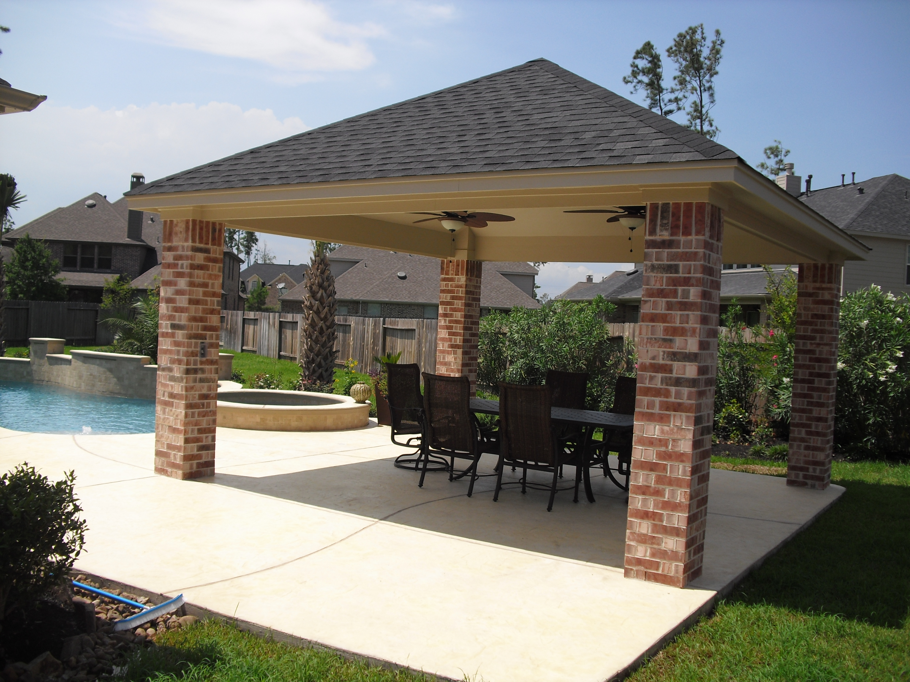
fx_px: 946
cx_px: 455
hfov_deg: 51.4
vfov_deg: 39.7
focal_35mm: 36
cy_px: 341
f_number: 7.8
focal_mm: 6.3
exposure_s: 1/200
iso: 64
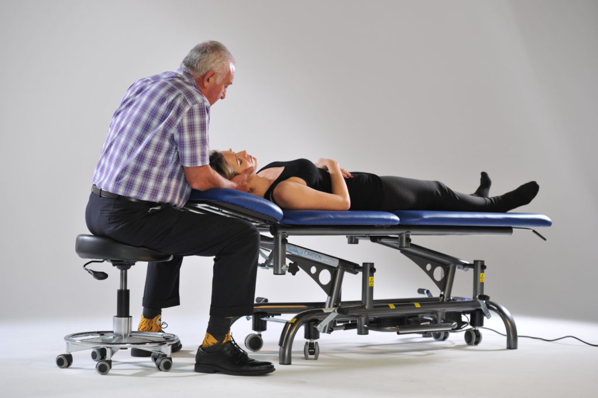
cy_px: 199
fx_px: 1427
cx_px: 299
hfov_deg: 23.7
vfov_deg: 15.9
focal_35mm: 86
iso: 1250
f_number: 4
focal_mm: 86
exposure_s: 1/60
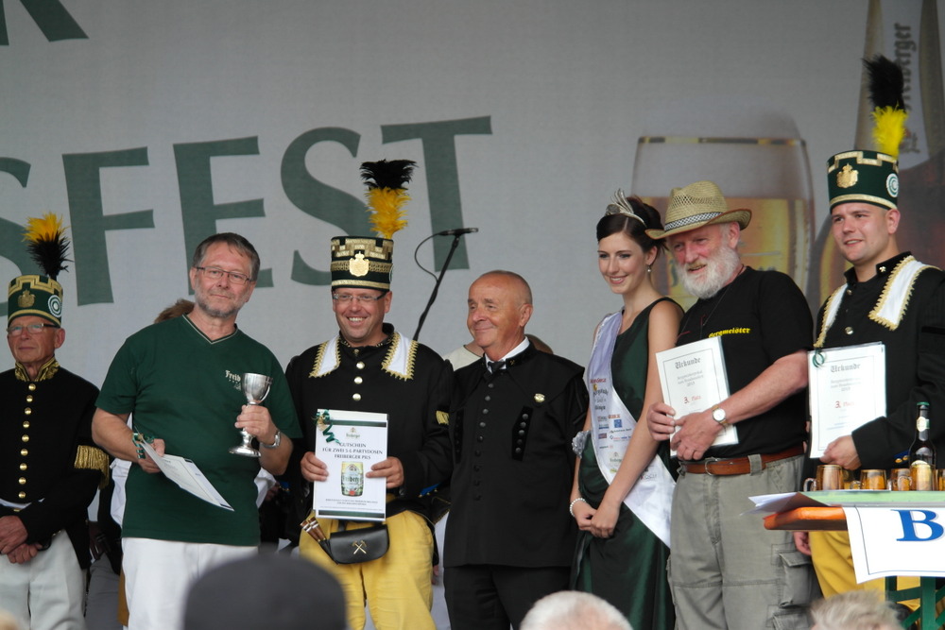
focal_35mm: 160
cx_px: 472
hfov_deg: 12.8
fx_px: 4200
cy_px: 315
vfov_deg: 8.6
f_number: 5
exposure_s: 1/160
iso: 400
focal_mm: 104
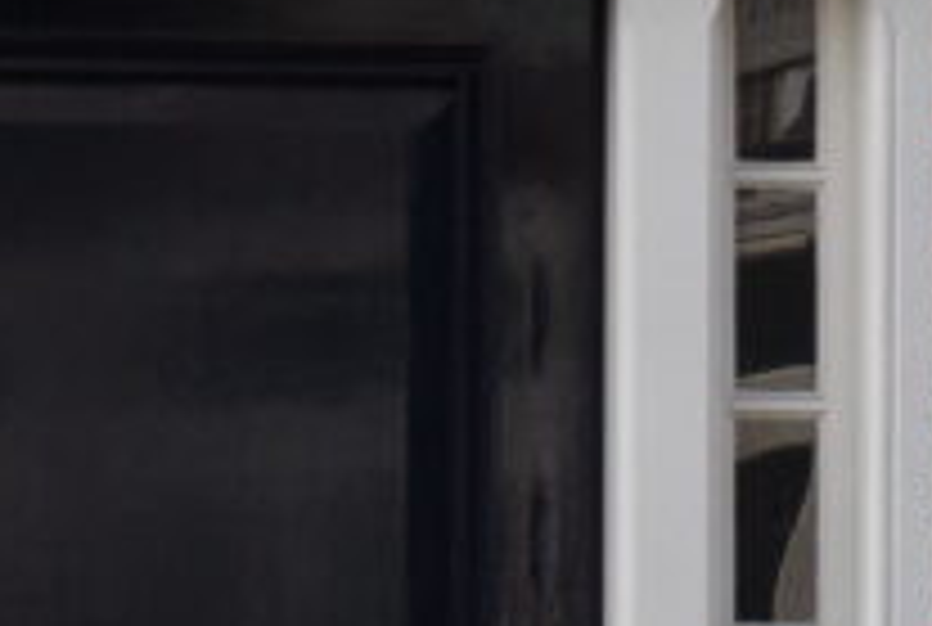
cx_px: 1130
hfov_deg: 8.0
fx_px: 6634
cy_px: -318
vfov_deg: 5.4
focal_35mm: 256
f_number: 7.1
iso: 800
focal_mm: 23
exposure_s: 1/1250
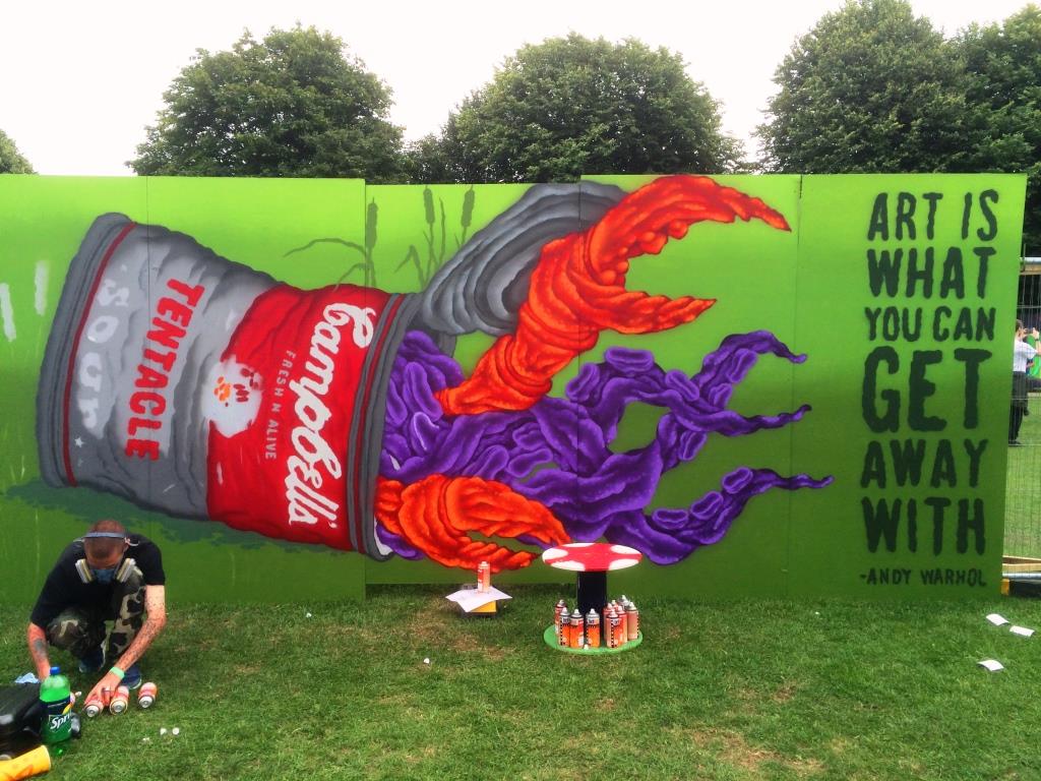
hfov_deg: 61.7
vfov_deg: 48.2
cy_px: 390
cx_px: 520
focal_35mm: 29
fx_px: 872
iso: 32
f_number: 2.2
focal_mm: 4.15
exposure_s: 1/297
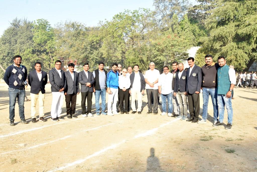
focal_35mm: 32
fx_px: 225
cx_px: 128
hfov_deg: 59.5
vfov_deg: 41.7
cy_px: 86
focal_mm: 21
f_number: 10
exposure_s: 1/200
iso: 500
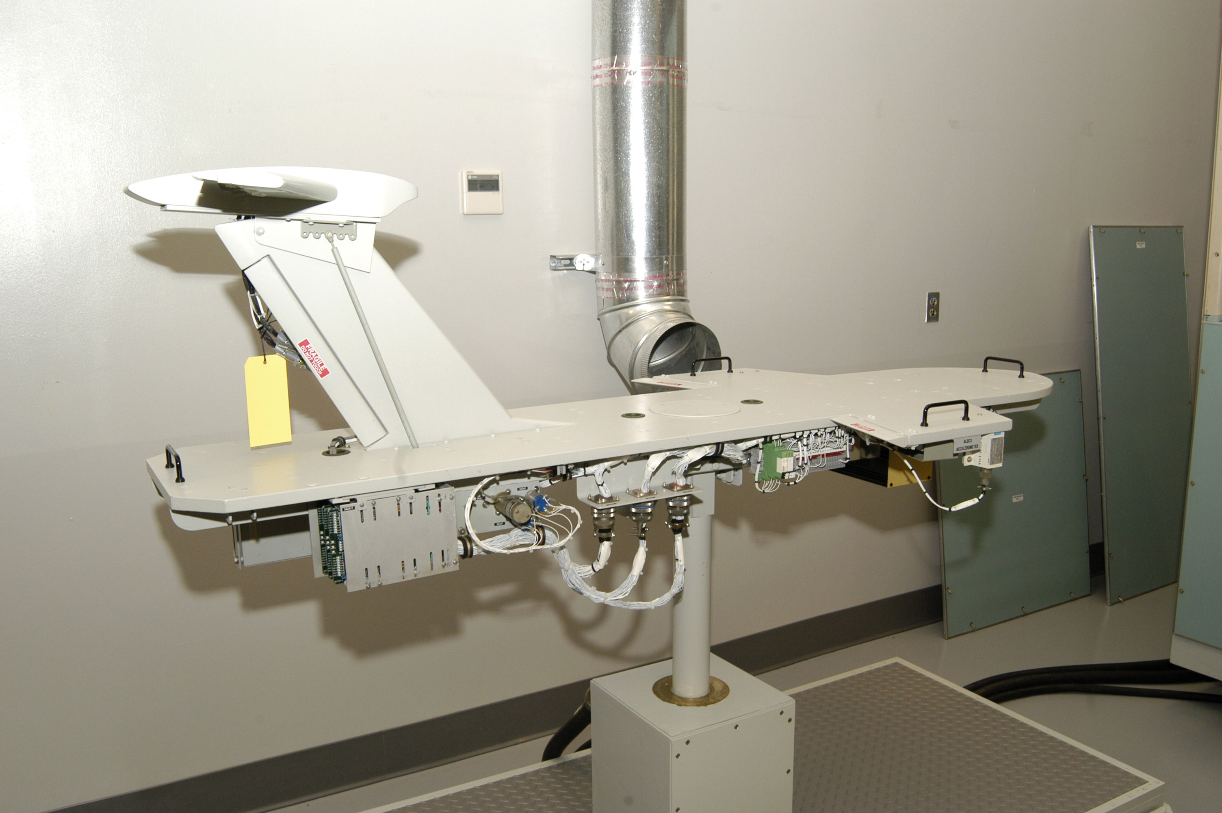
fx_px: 1068
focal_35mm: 32
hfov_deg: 59.5
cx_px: 611
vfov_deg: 41.6
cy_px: 406
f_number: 7.1
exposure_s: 1/60
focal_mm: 21
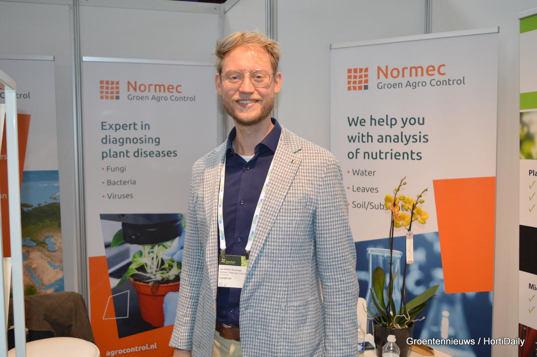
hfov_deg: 53.2
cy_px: 178
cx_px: 268
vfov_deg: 36.8
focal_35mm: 36
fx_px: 537
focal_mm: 24
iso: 500
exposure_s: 1/200
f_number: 4
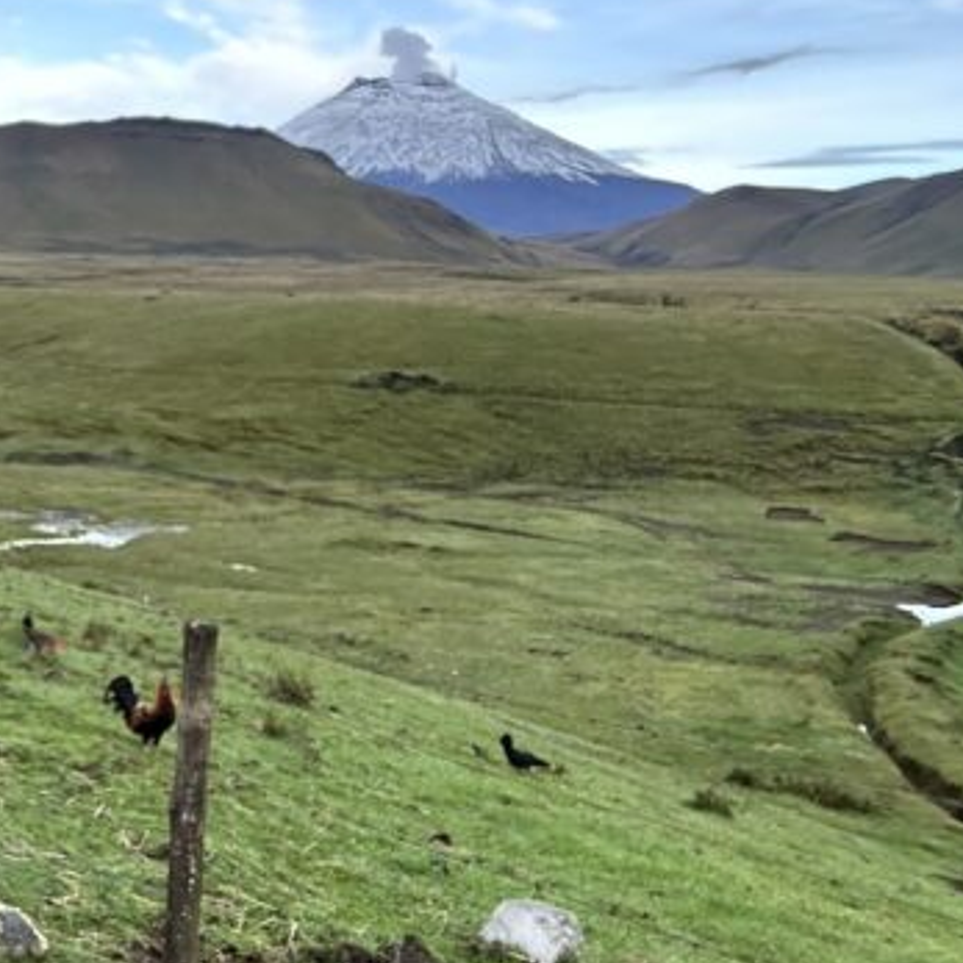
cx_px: -22
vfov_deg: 37.3
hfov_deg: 33.9
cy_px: 364
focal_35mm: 45
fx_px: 1416
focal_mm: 2.69
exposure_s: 1/121
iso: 50
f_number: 1.9
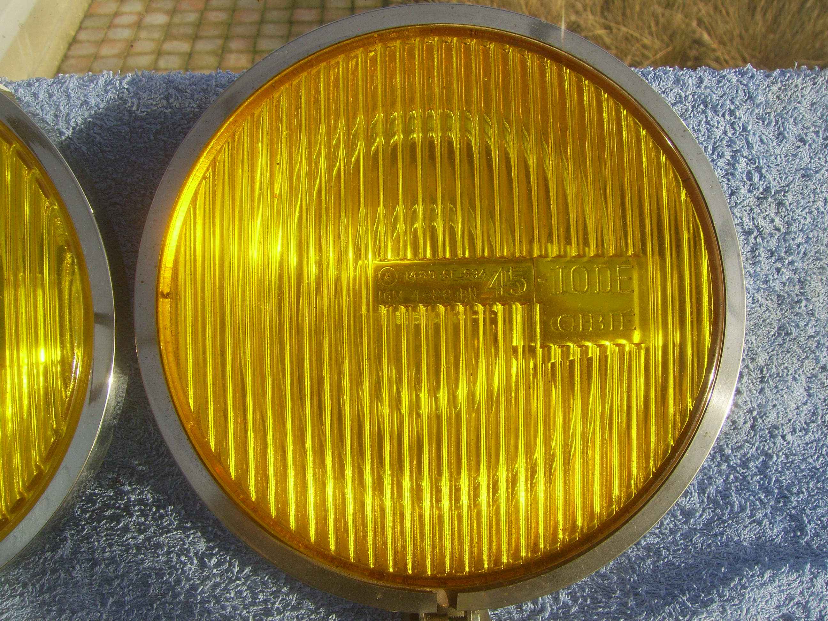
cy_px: 310
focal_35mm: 38
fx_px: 909
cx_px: 414
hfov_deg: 49.0
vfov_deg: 37.7
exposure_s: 1/200
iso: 50
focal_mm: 7.8
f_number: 6.4
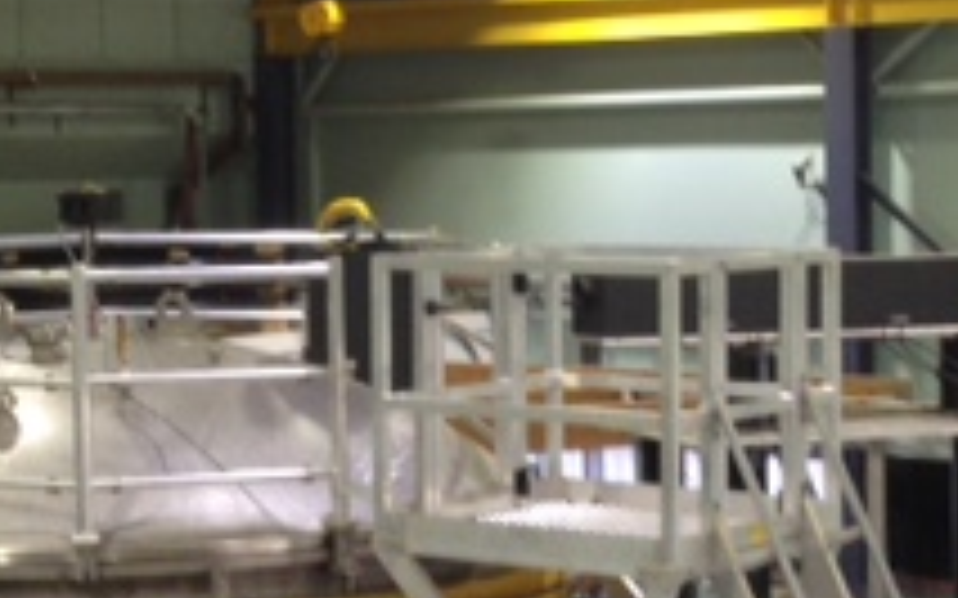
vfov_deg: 12.5
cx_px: 225
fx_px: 2741
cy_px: 261
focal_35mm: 105
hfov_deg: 19.7
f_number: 2.4
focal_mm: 4.12
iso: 80
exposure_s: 1/20
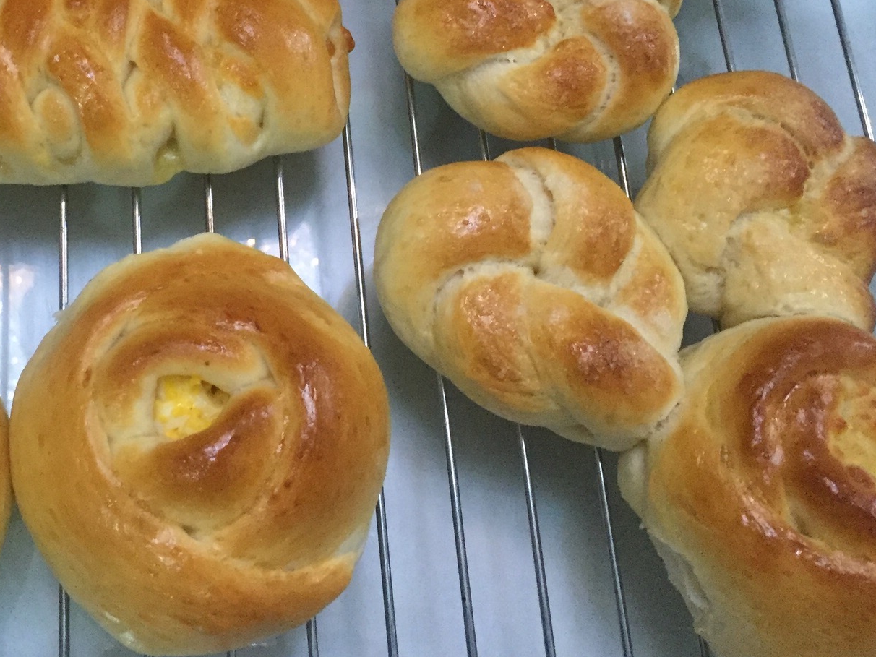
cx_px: 258
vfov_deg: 29.2
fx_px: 1240
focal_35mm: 49
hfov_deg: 38.2
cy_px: 160
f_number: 2.2
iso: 250
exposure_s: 1/25
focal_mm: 4.15
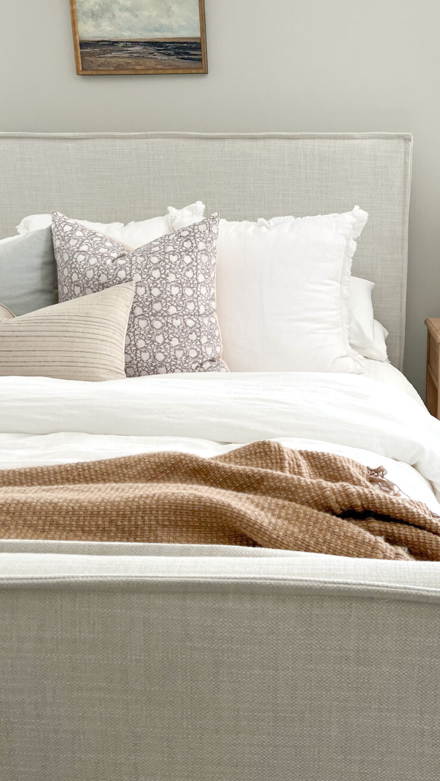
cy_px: 361
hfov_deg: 34.8
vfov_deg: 59.4
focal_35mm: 33
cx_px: 334
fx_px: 684
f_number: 1.5
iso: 64
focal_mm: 5.7
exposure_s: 1/120
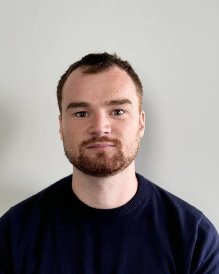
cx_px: 102
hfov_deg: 27.1
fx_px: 454
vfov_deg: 33.6
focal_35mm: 56
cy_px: 137
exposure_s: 1/60
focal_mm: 6.76
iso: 125
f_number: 1.78
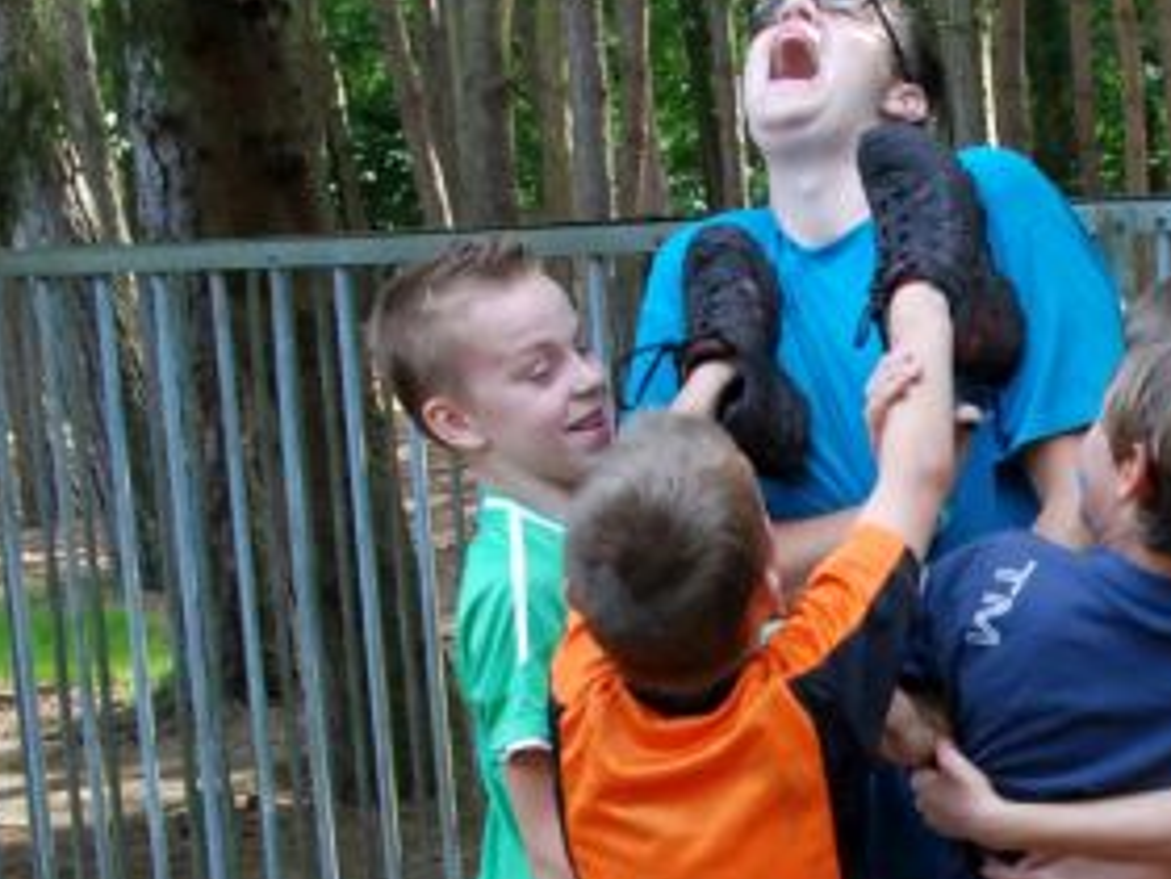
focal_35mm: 91
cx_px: 1305
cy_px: 730
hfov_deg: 20.5
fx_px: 3078
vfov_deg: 16.1
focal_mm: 22
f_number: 6.3
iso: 800
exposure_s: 1/160
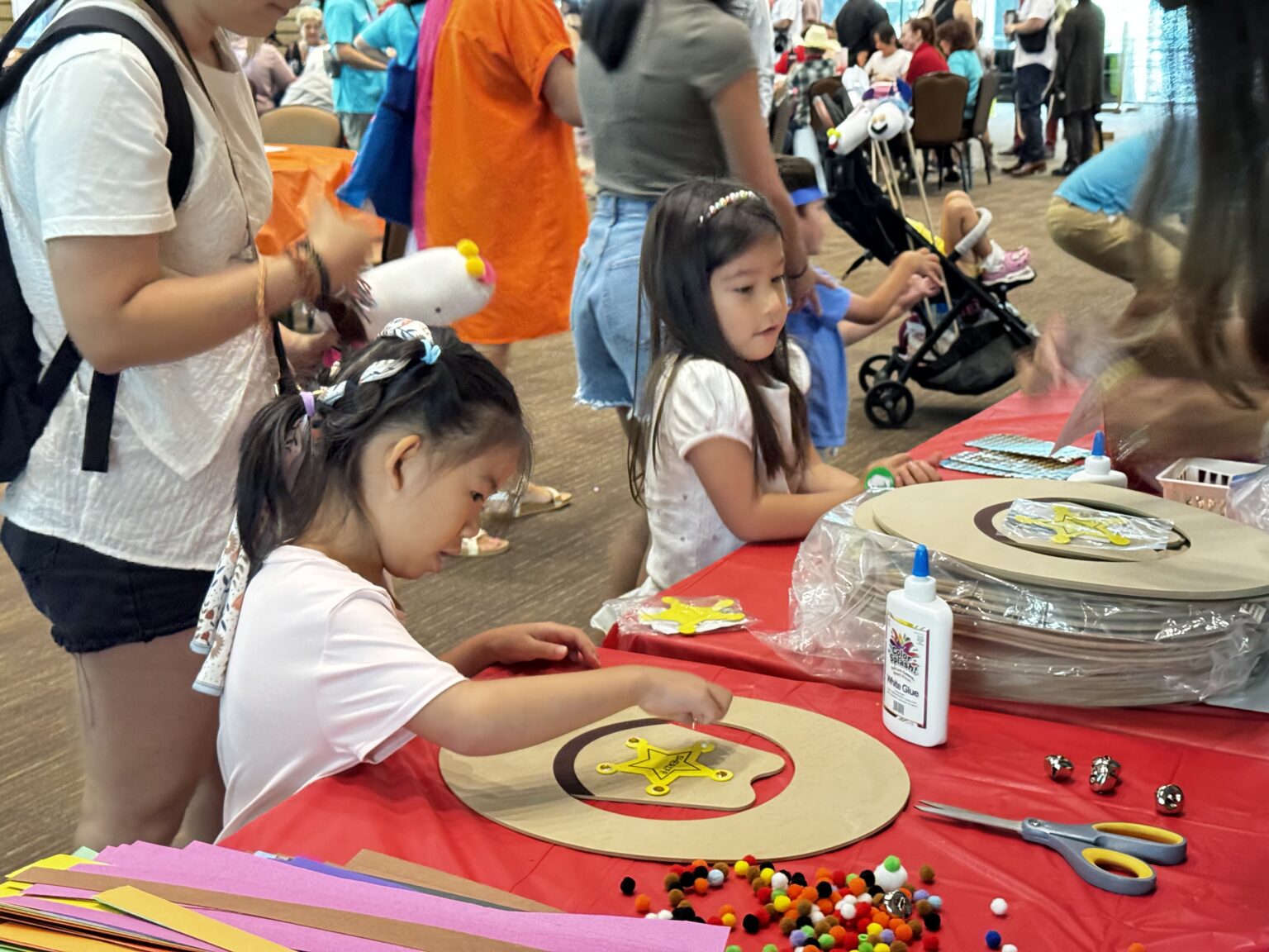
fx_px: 1760
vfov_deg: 30.3
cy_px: 476
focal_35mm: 48
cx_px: 634
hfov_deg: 39.7
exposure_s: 1/20
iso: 1000
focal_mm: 6.76
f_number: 1.78
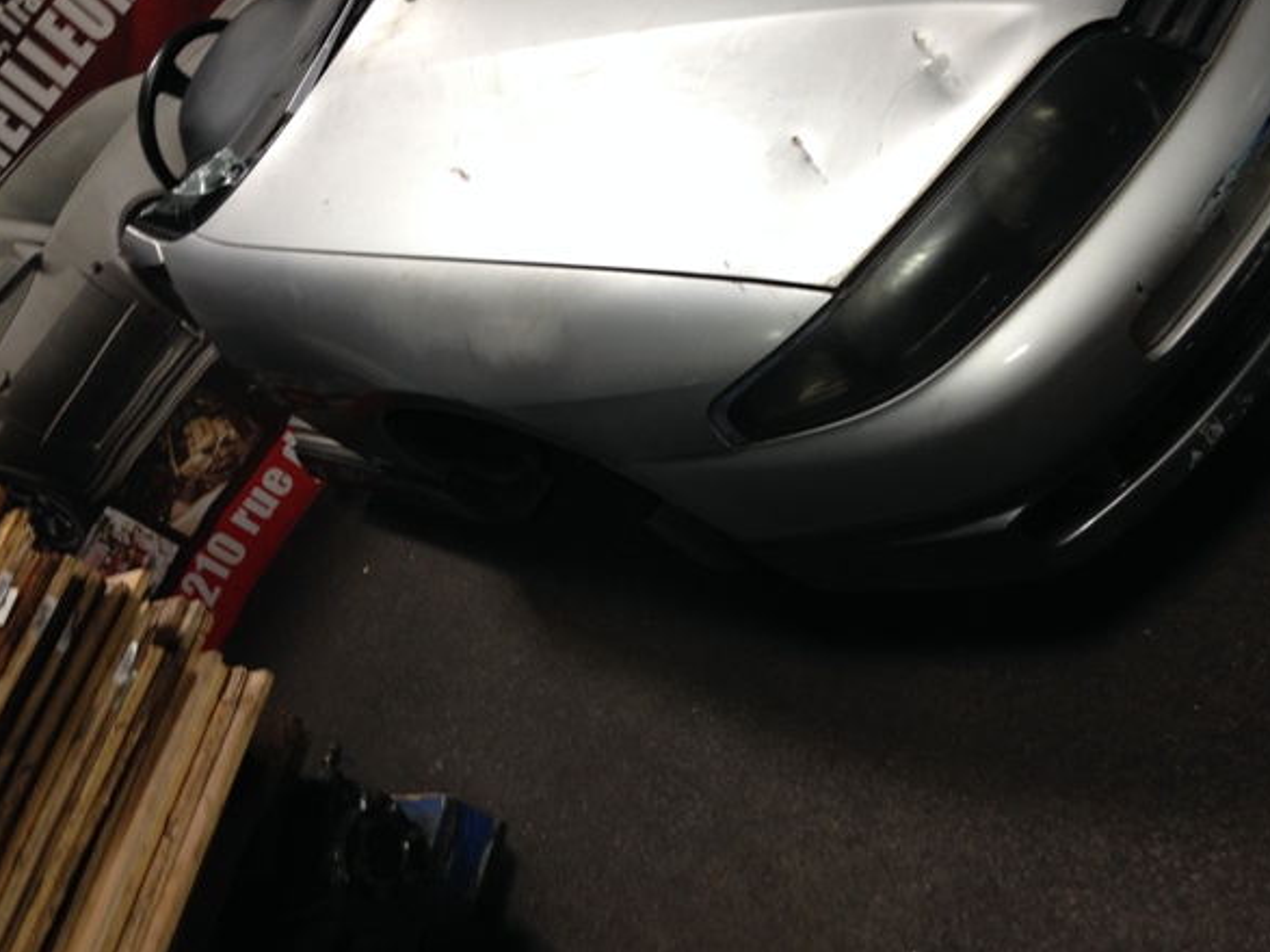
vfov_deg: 39.6
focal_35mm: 36
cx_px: 675
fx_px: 1321
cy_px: 472
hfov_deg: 51.3
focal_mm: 4.12
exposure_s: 1/20
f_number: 2.4
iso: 100
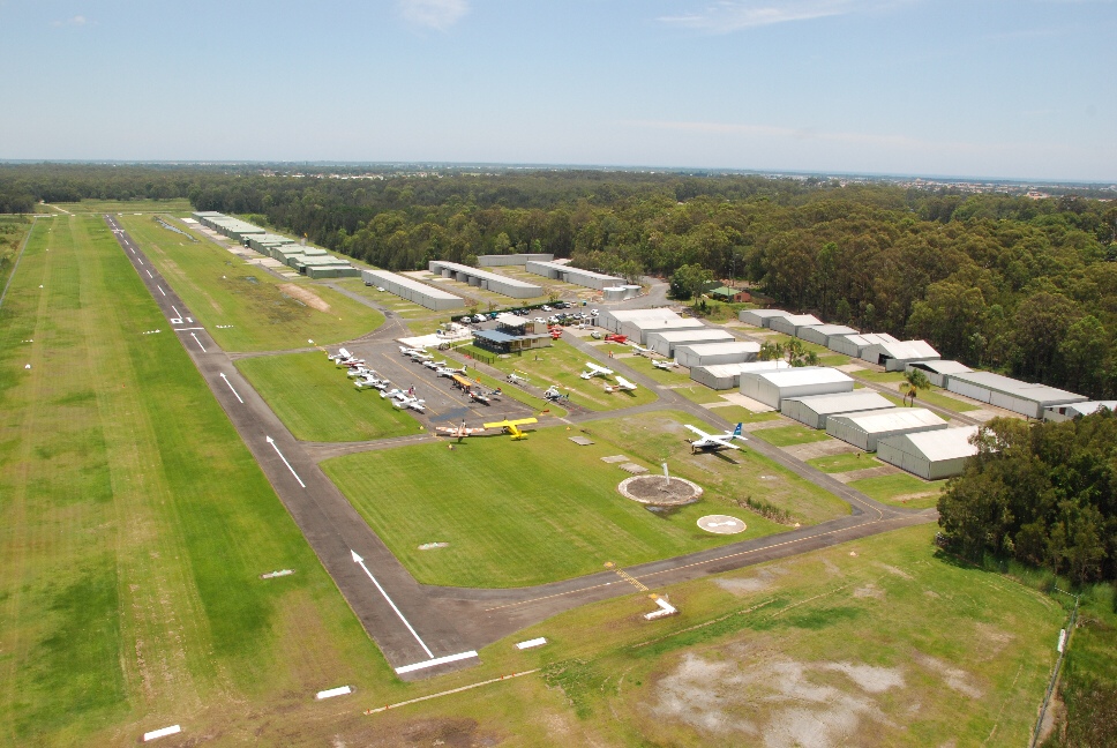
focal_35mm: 30
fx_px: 932
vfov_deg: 43.7
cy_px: 374
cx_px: 558
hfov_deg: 61.9
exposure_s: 1/500
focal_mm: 20
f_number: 11
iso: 400
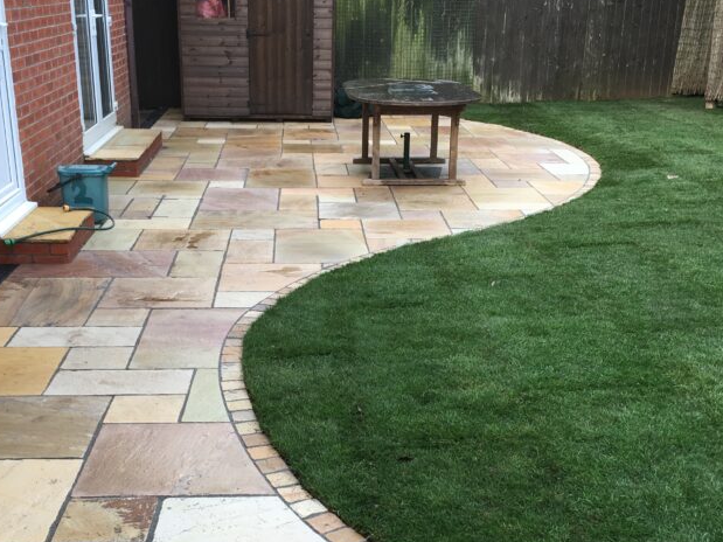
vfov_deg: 29.8
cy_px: 403
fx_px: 1002
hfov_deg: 39.6
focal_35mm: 48
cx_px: 340
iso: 25
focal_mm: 4.15
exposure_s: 1/100
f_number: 2.2
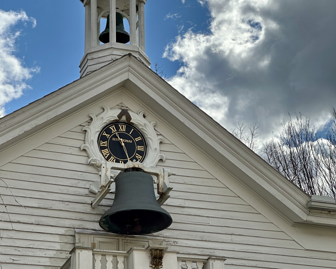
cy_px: 123
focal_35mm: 101
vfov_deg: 15.2
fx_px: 1004
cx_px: 167
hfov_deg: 19.0
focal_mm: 9
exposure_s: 1/694
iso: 32
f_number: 2.8
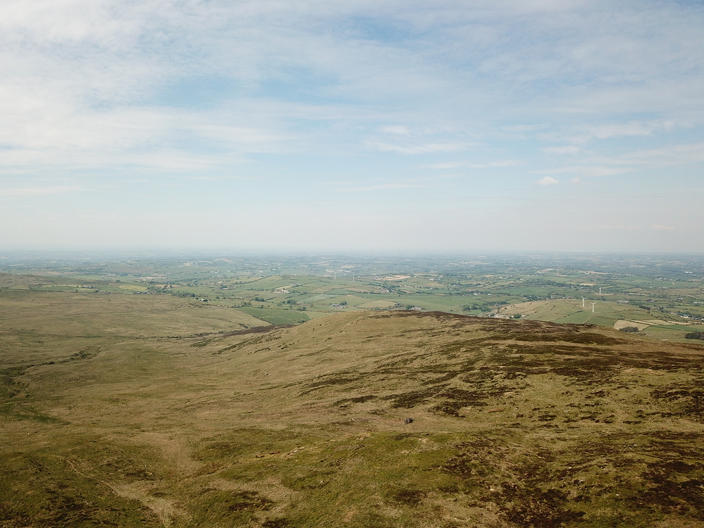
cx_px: 352
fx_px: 529
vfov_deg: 53.1
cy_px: 264
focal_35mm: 26
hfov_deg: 67.3
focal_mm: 4.73
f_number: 2.2
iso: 100
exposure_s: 1/1531
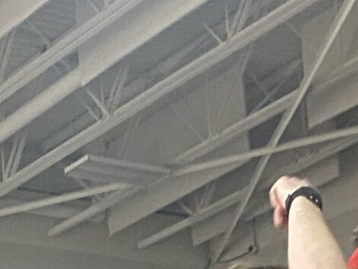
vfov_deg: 9.6
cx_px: 146
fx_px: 1469
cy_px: 569
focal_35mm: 142
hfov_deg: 13.9
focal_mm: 4.25
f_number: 1.8
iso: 500
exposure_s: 1/60
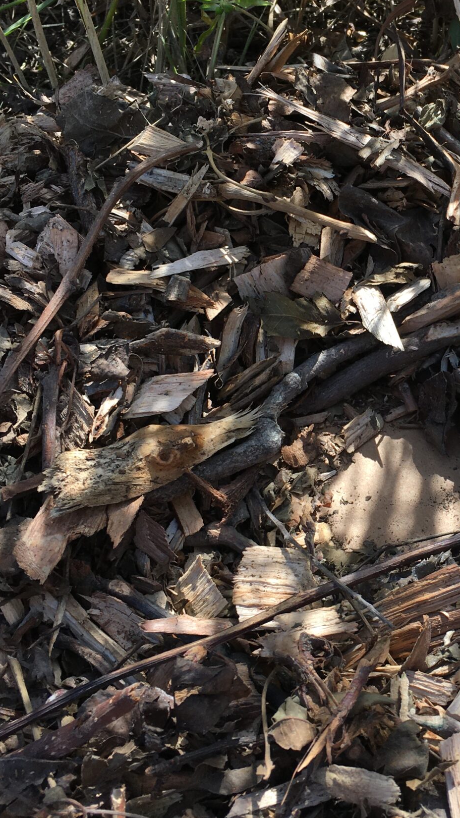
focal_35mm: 49
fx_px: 1063
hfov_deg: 23.7
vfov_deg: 42.1
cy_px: 395
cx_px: 418
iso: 25
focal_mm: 4.15
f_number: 2.2
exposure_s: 1/506
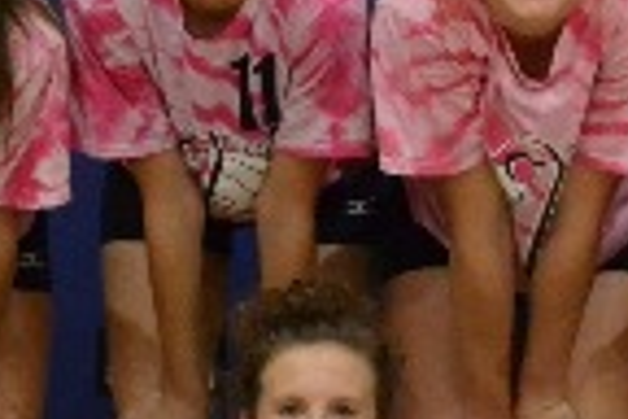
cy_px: 166
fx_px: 4936
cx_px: 907
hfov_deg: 7.2
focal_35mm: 283
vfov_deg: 4.9
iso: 3200
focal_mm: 34
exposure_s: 1/100
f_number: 5
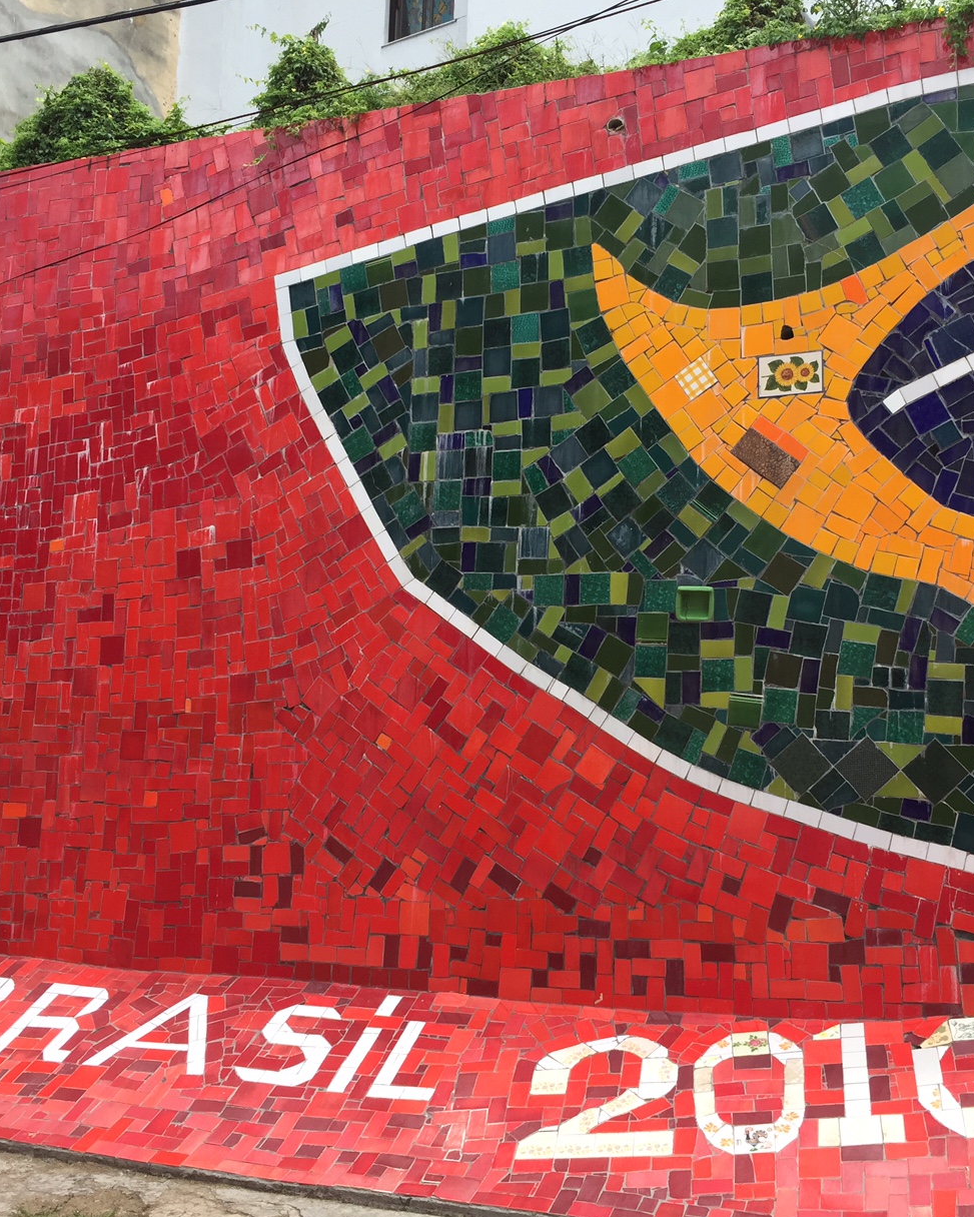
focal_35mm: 38
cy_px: 611
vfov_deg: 47.9
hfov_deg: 39.1
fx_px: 1369
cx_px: 539
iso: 32
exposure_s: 1/1068
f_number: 2.2
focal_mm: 4.15
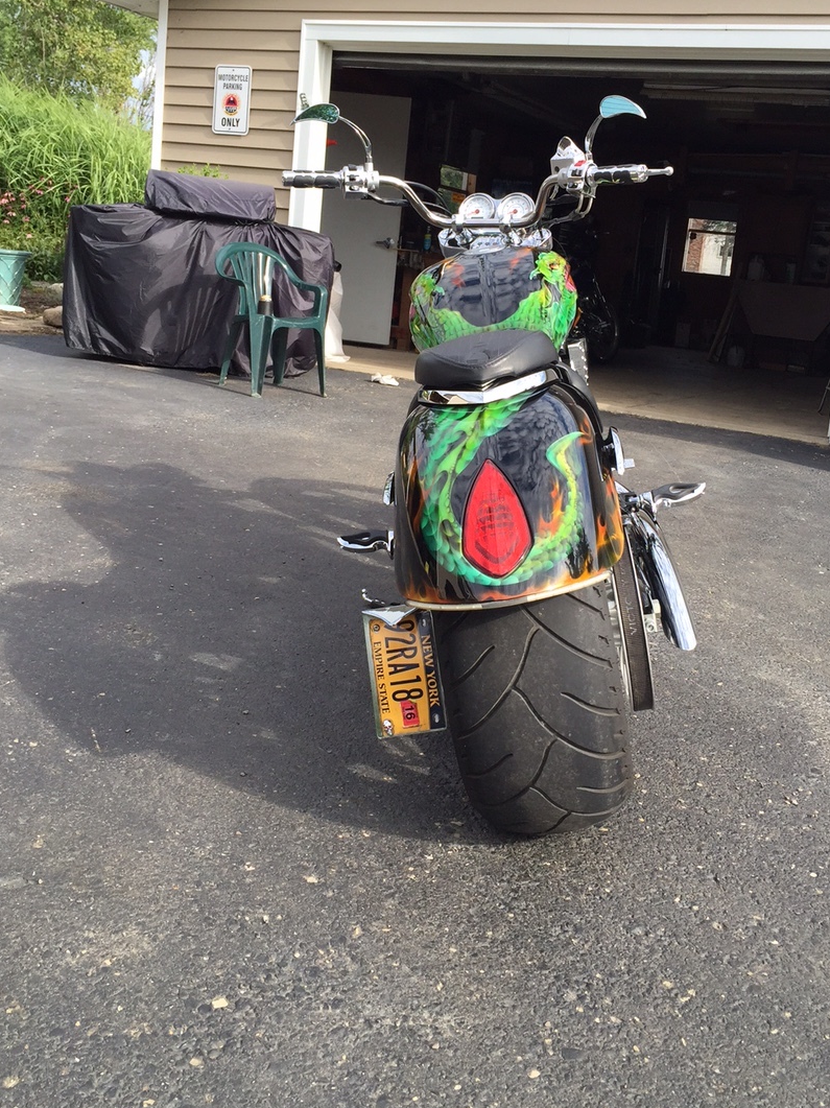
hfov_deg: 40.6
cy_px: 485
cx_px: 466
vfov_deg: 52.5
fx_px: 1120
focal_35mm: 35
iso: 32
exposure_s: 1/706
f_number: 2.2
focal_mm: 4.15
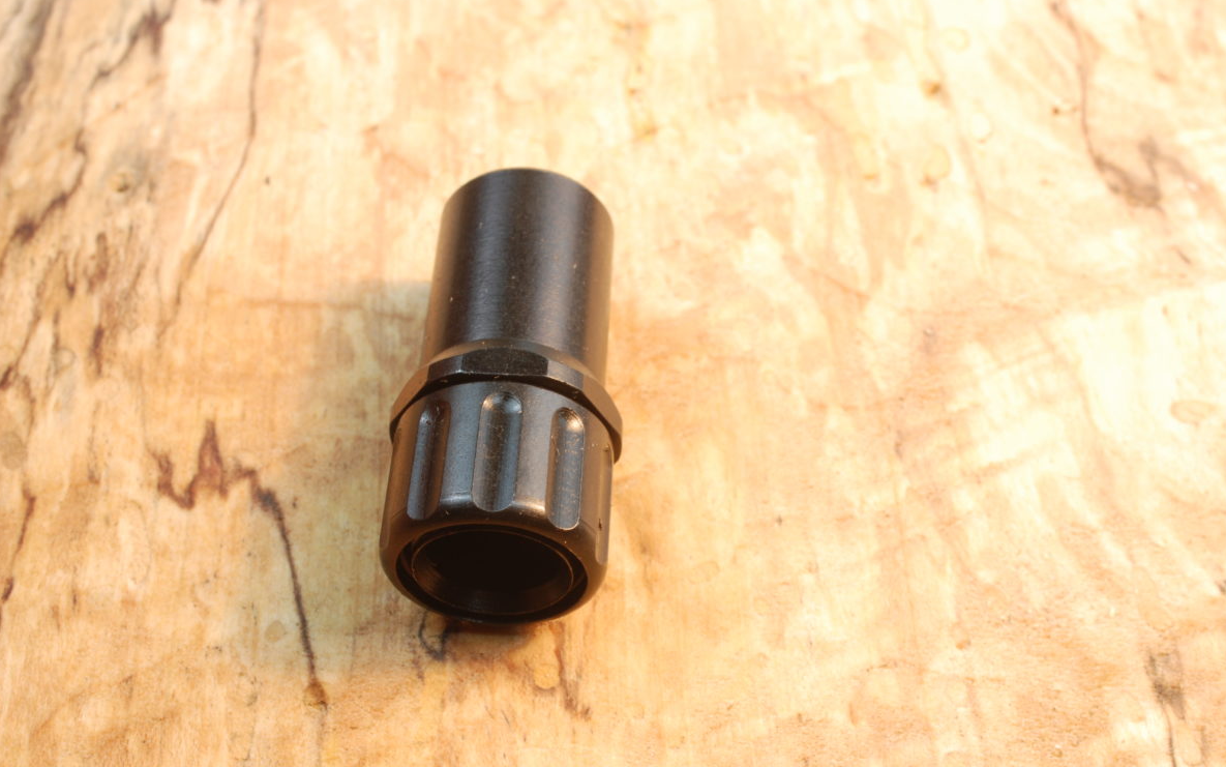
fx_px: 2072
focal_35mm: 62
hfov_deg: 33.0
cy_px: 412
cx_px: 617
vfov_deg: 21.0
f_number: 22
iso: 200
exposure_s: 1/6
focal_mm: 40
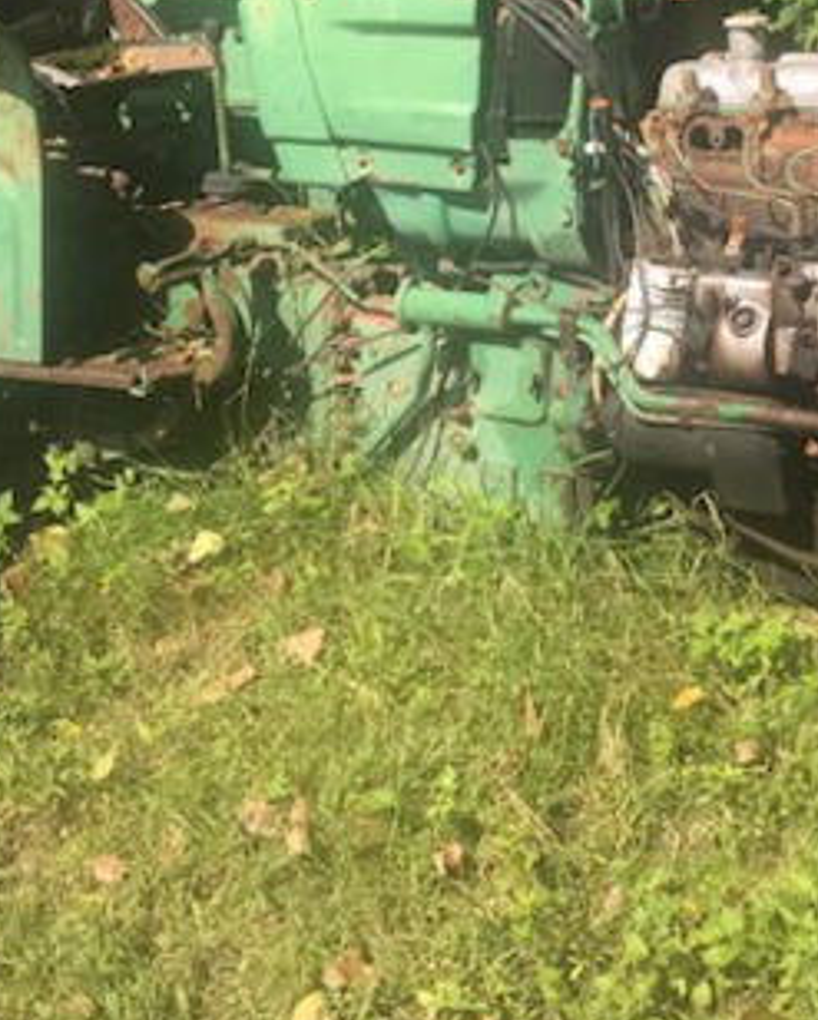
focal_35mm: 61
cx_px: 533
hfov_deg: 24.9
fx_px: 1843
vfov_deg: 30.2
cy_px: 199
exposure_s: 1/939
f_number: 1.8
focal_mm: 3.99
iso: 20
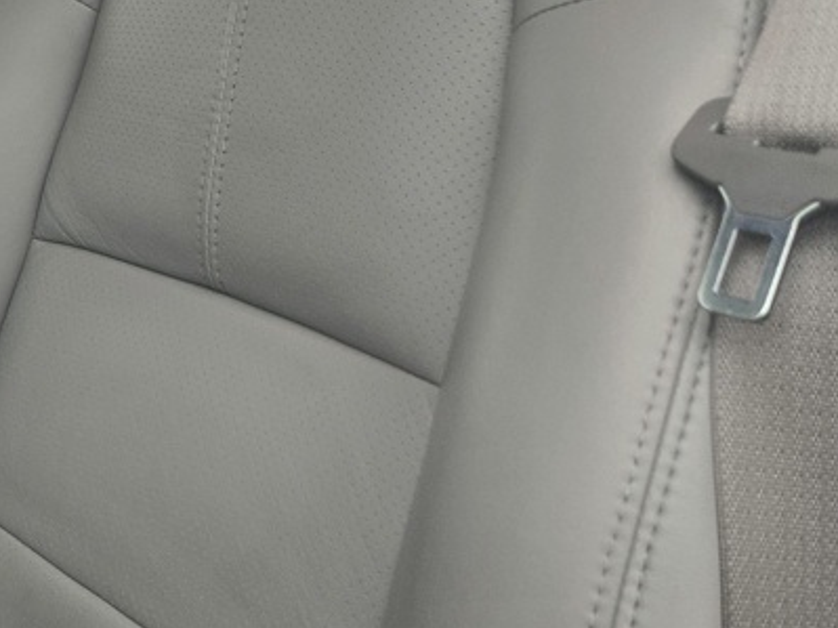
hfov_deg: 29.0
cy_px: 63
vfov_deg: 24.1
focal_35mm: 59
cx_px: -122
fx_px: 1428
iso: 250
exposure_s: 1/120
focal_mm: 5.4
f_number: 1.8
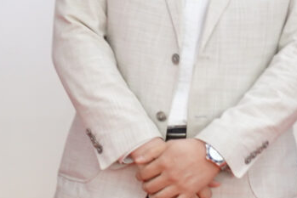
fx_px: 2600
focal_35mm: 315
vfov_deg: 4.4
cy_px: 168
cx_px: -291
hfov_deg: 6.4
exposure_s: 1/50
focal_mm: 43
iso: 1250
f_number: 3.5
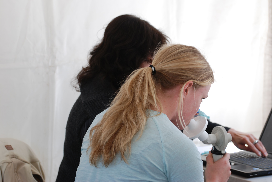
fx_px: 1021
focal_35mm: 135
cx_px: 136
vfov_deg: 10.2
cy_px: 91
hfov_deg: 15.2
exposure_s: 1/60
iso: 100
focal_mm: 90
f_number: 4.8
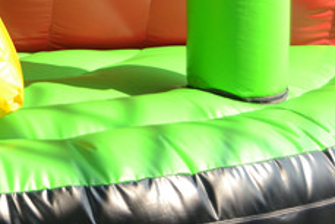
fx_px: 1266
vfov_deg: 9.7
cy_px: -157
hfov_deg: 14.2
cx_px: -154
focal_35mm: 136
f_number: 4.5
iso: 100
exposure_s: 1/200
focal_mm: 26
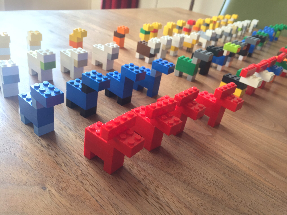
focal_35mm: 29
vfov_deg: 48.2
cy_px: 108
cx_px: 144
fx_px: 240
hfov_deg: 61.7
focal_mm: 4.15
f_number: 2.2
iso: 50
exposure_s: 1/33
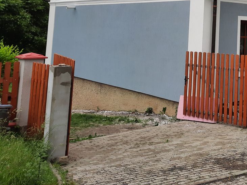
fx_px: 392
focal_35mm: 55
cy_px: -13
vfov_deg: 24.9
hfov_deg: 32.5
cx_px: 239
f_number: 2
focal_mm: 4.6
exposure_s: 1/511
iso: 40
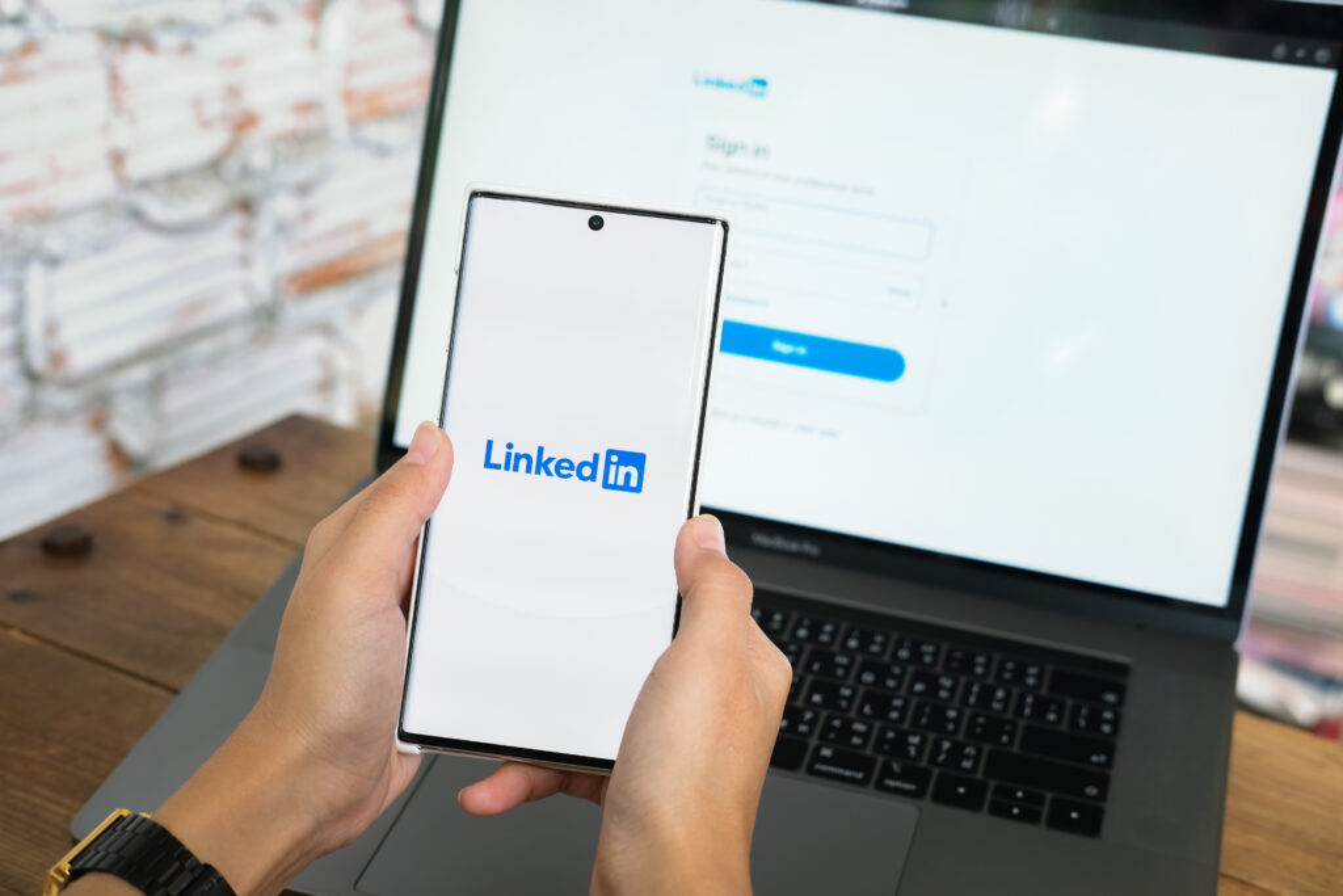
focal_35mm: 53
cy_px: 448
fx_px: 1977
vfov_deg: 25.5
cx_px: 672
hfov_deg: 37.5
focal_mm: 35
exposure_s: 1/100
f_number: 4
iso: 400
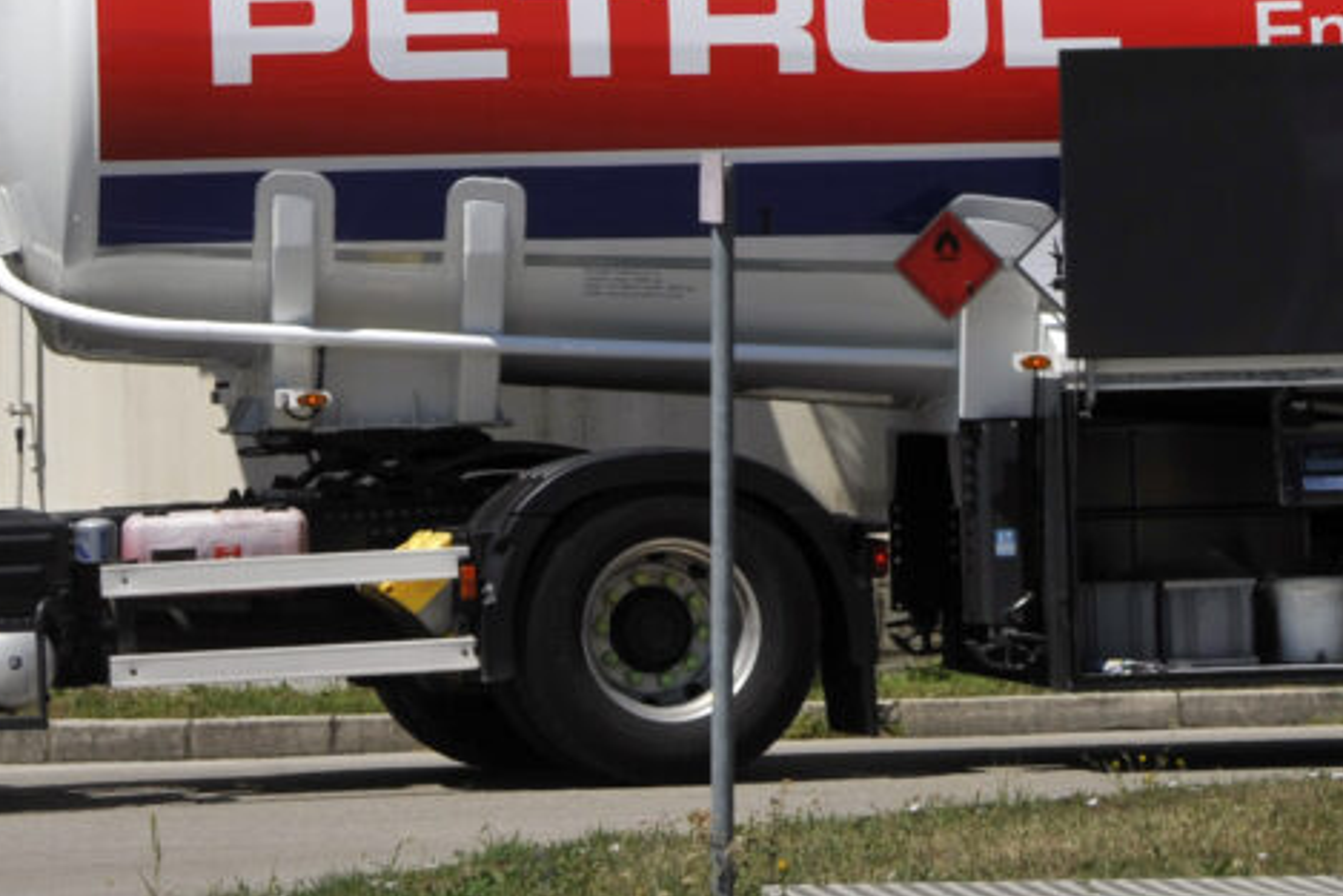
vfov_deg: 4.4
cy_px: -272
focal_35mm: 311
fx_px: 11605
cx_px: 573
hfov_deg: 6.6
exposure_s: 1/500
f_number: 11
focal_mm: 95
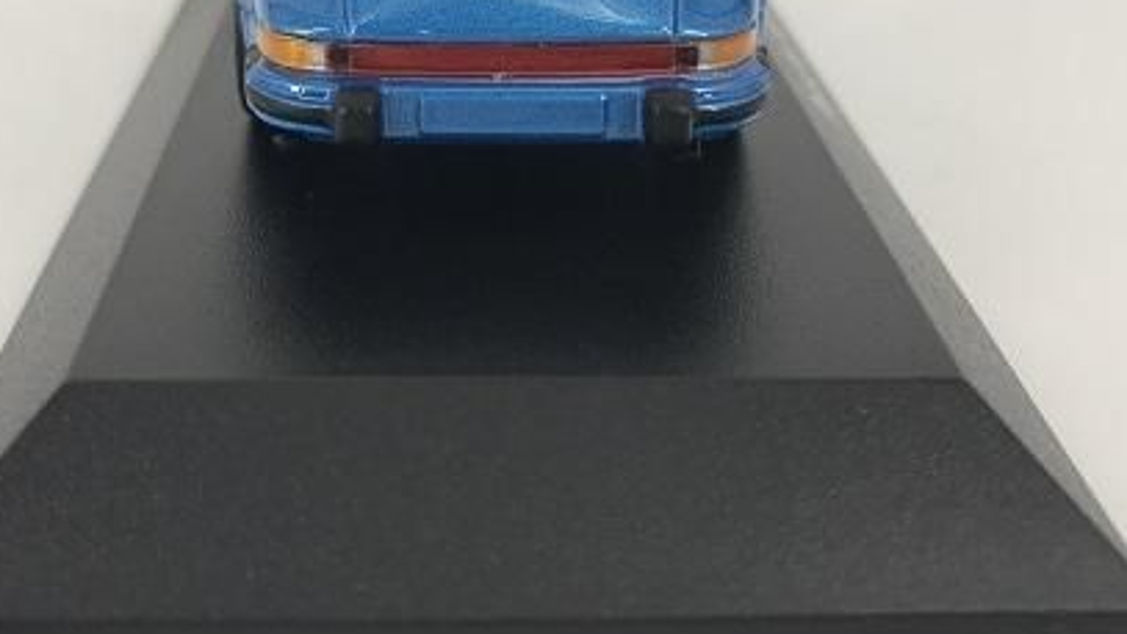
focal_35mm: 45
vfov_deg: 25.7
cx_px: 501
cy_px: 58
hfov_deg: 45.4
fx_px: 1345
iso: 20
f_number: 1.8
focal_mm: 3.99
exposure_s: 1/372
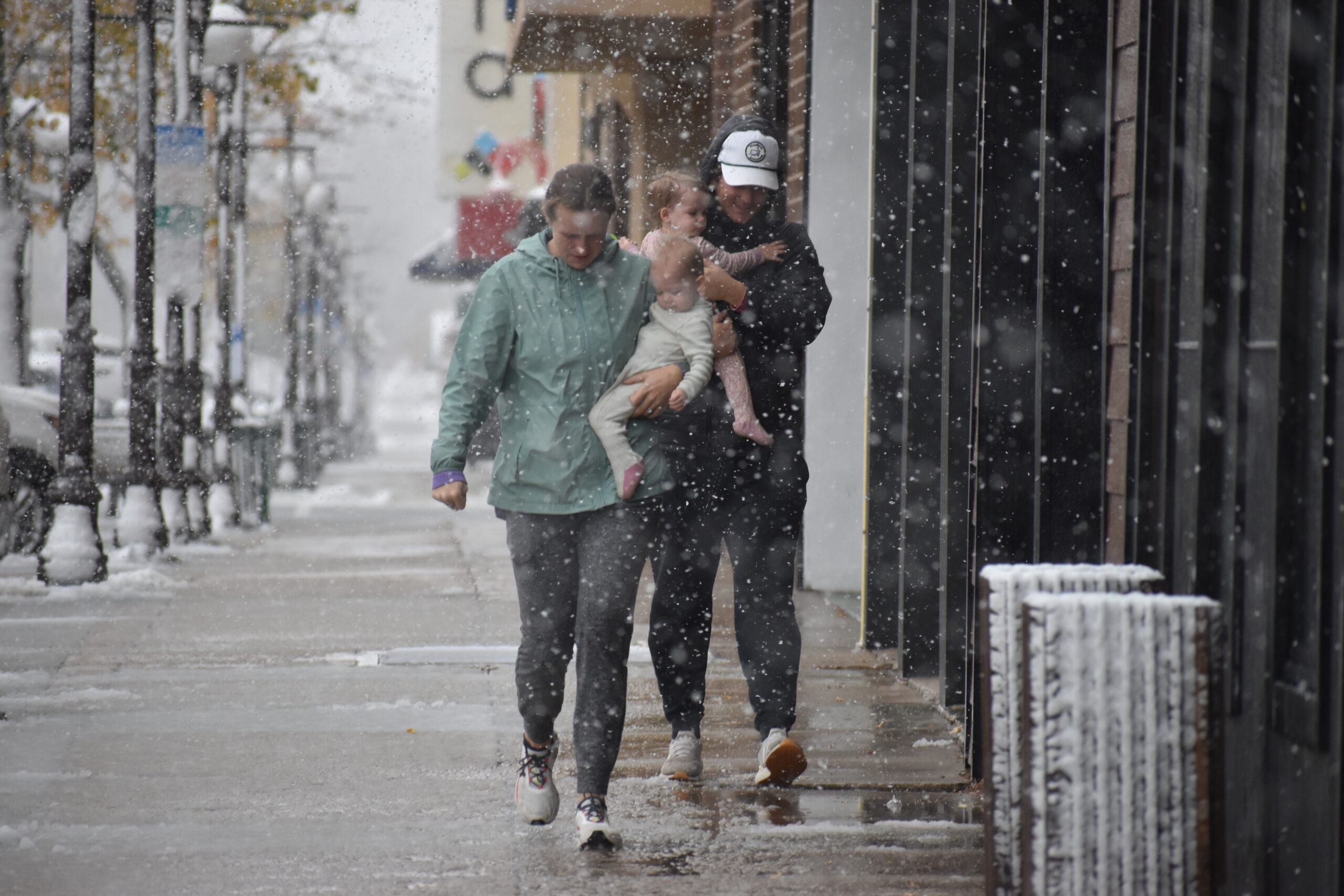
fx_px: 11760
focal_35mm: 315
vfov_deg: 4.4
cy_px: 448
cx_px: 672
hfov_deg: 6.5
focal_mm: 210
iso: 1000
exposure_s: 1/500
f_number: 5.6
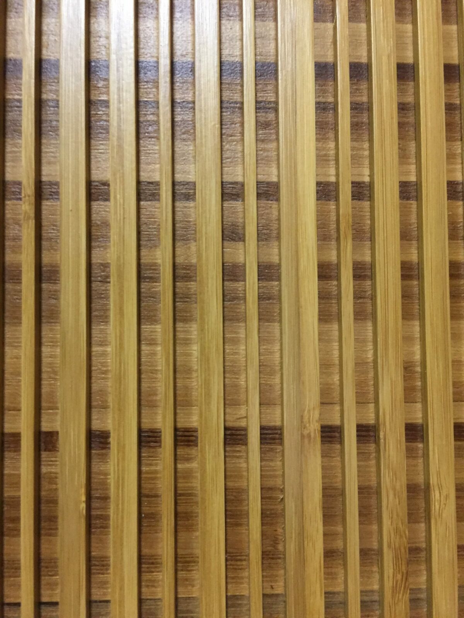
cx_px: 232
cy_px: 309
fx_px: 518
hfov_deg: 48.2
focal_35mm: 29
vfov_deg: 61.7
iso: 250
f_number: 2.2
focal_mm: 4.15
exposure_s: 1/33
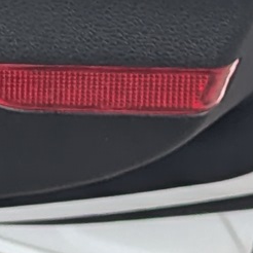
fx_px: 3647
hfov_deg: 4.0
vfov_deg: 3.9
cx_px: 48
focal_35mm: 441
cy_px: -478
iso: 45
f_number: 1.85
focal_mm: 6.81
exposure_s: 1/589
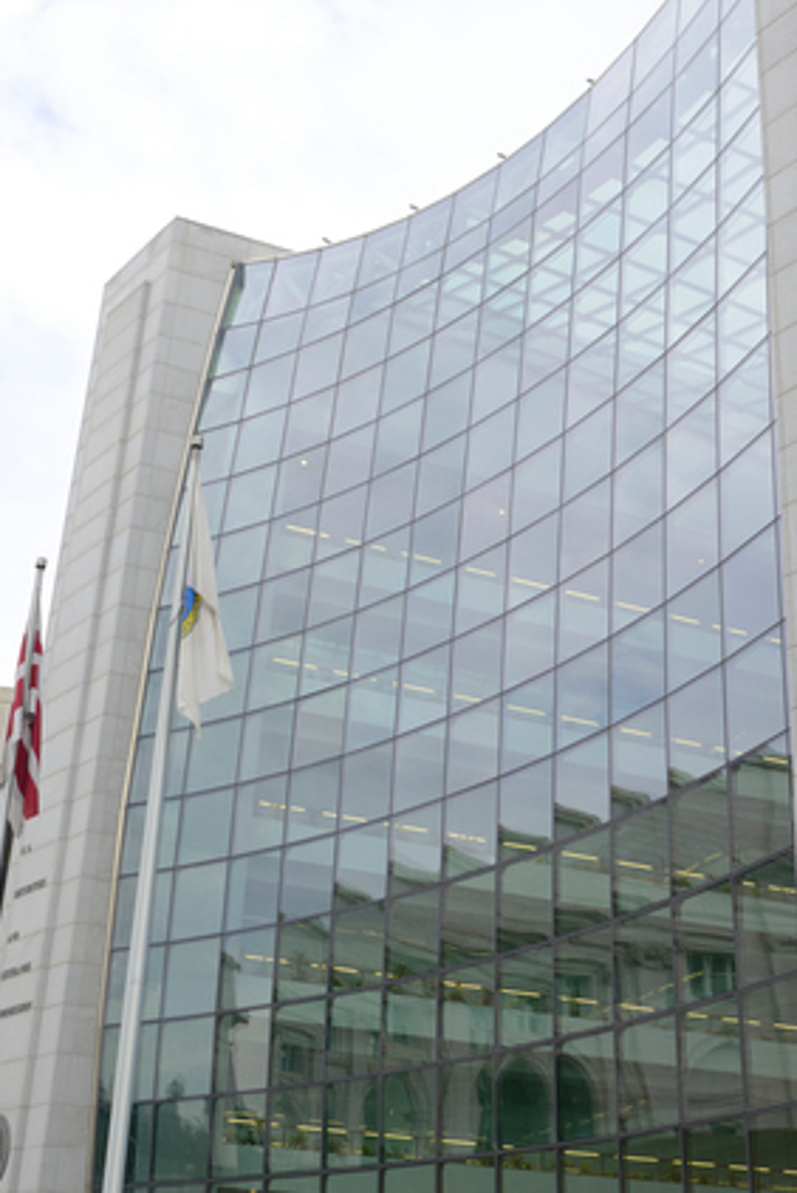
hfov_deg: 28.0
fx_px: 1591
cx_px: 496
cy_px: 622
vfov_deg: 41.1
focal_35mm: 48
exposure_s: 1/640
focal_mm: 28
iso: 200
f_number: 5.6
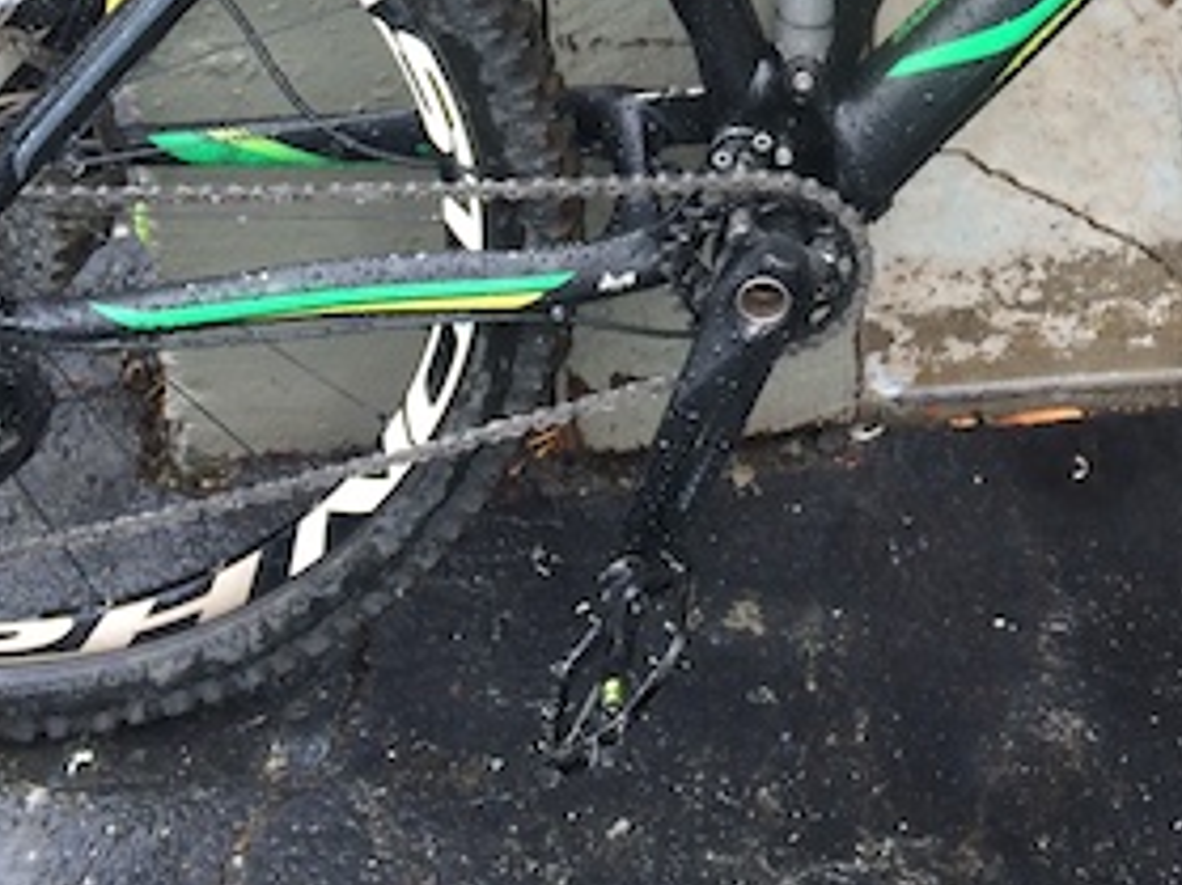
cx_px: 1063
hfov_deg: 22.2
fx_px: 2935
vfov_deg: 16.0
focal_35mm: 86
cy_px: -347
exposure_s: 1/132
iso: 32
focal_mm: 4.12
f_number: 2.2
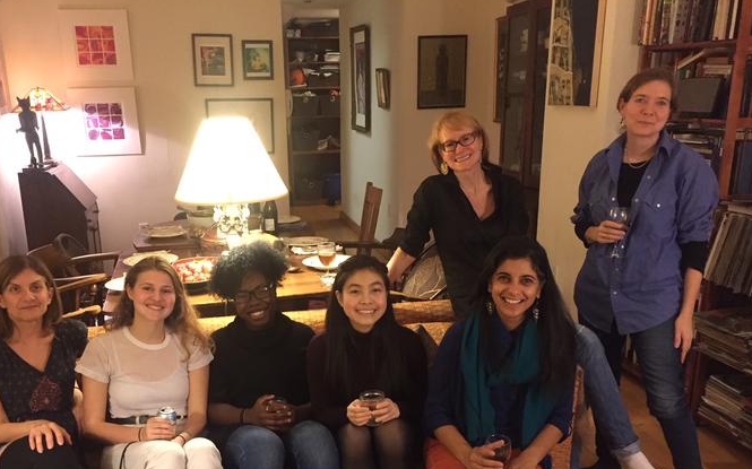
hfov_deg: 52.7
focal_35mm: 37
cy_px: 333
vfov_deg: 33.9
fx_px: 758
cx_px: 338
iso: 320
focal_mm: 4.15
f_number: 2.2
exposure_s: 1/15
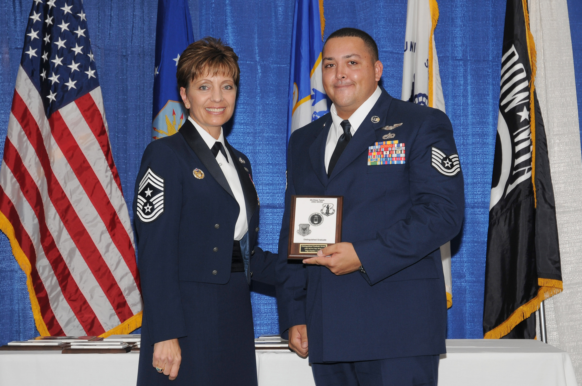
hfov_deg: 27.0
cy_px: 193
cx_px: 291
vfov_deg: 18.1
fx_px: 1210
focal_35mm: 75
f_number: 4.5
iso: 200
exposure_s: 1/60
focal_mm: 50
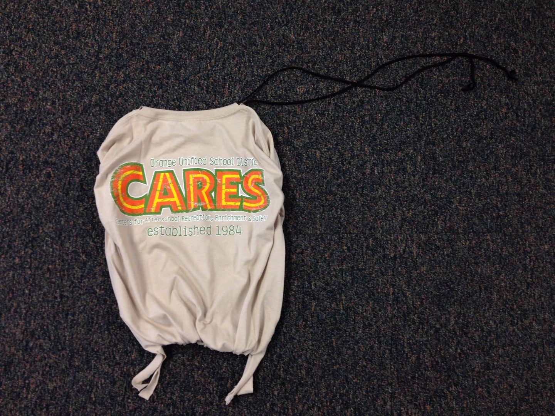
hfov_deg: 55.4
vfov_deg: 42.9
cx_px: 278
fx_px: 529
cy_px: 208
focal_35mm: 33
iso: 80
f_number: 2.4
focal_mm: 4.12
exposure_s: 1/20
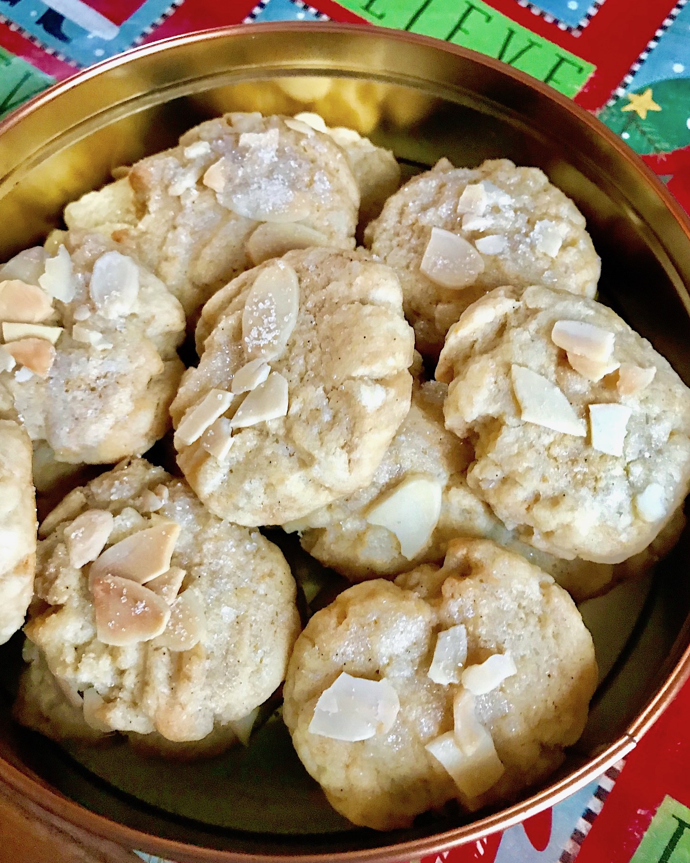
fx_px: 766
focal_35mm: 30
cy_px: 422
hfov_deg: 48.5
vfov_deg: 58.8
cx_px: 349
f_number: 1.8
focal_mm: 3.99
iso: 100
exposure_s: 1/15
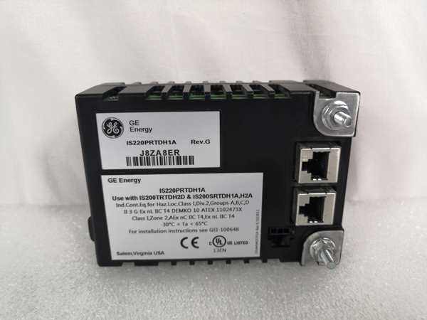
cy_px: 160
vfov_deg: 51.4
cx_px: 214
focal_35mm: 27
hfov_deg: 65.3
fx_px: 333
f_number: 1.8
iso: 50
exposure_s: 1/50
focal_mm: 3.95
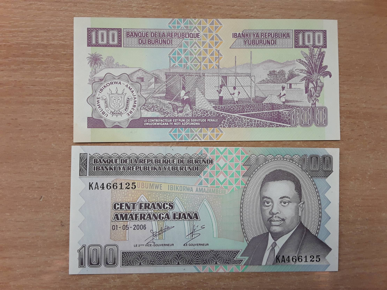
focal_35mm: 27
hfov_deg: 65.3
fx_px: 302
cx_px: 194
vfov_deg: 51.3
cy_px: 145
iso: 50
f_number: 1.9
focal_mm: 2.91
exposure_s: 1/50
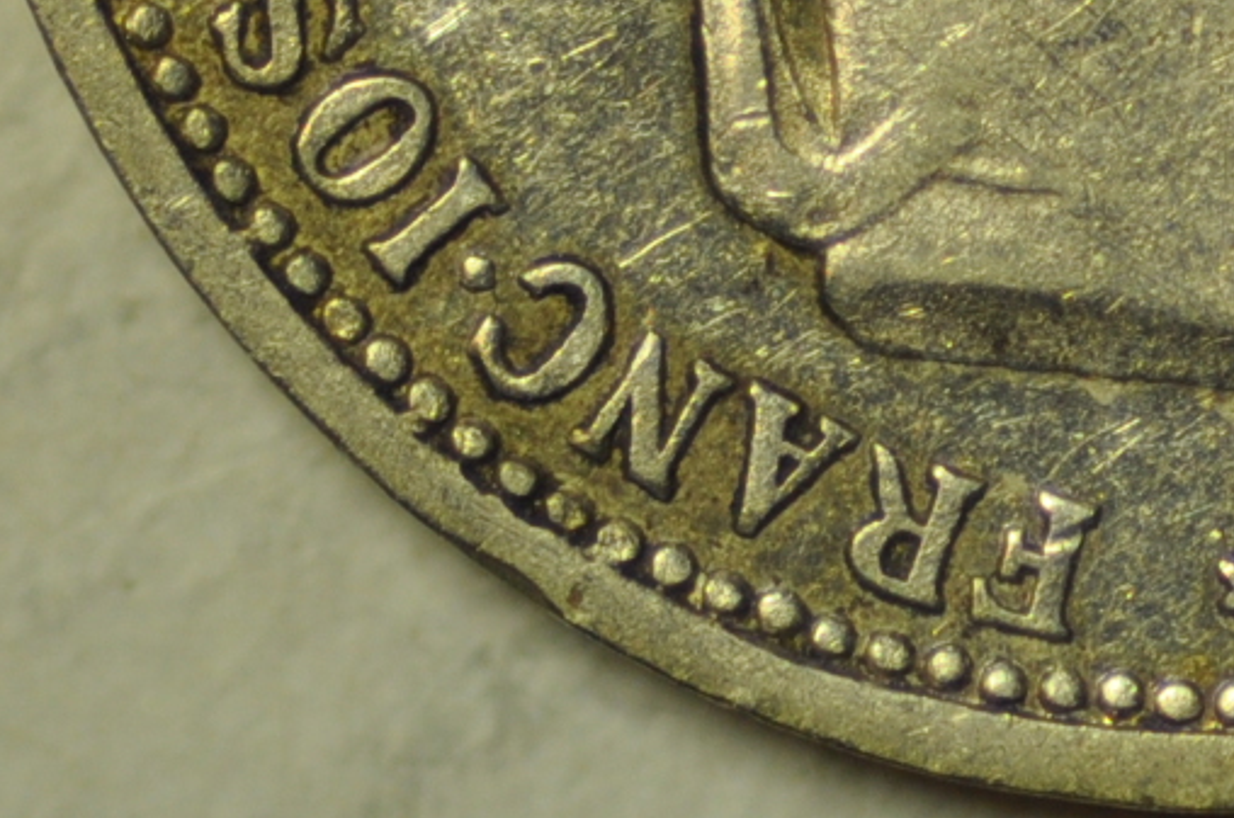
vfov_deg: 3.6
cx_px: 1307
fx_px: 13005
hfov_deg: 5.4
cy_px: -415
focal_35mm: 380
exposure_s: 1/320
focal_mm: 60
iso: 400
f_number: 4.5
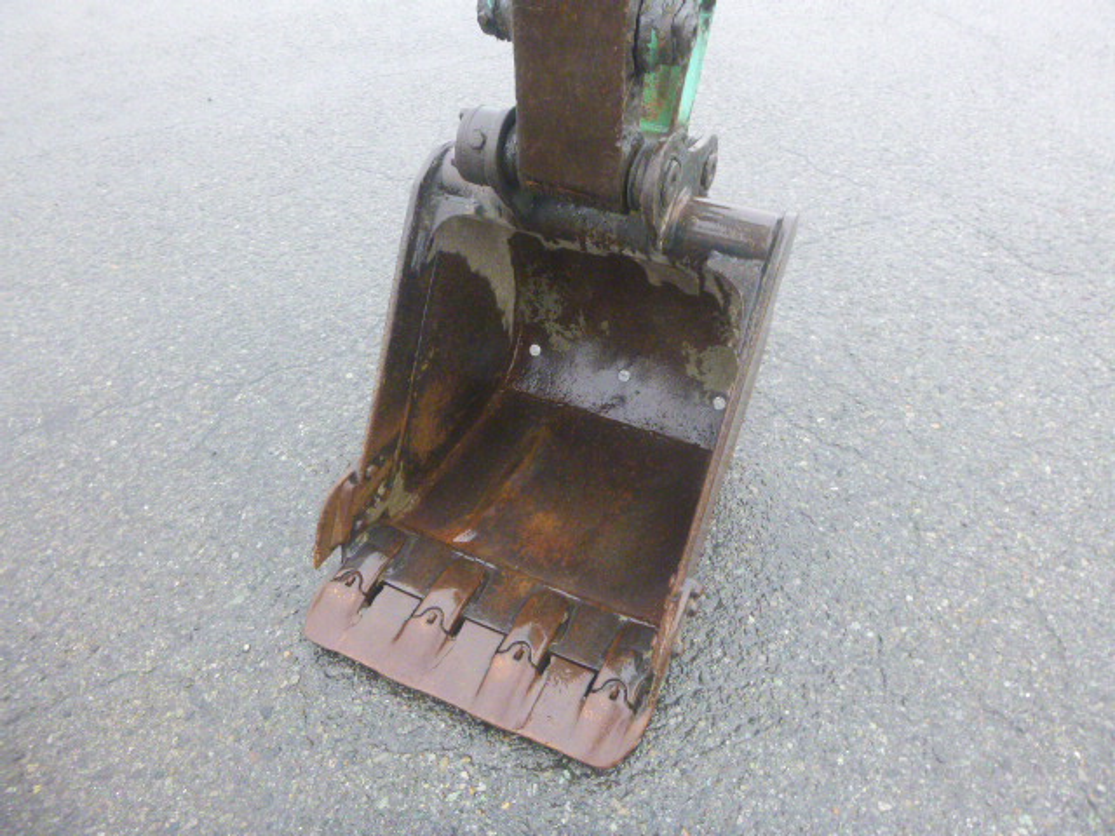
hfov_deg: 69.4
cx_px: 558
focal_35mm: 25
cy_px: 418
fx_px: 805
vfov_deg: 54.9
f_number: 3.9
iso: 400
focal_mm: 4.5
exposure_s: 1/50
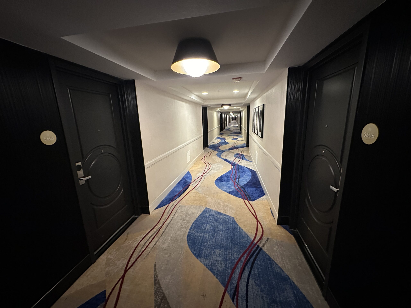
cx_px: 206
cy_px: 154
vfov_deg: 85.7
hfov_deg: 102.1
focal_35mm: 14
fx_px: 166
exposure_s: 1/60
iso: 1000
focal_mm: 2.22
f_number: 2.2
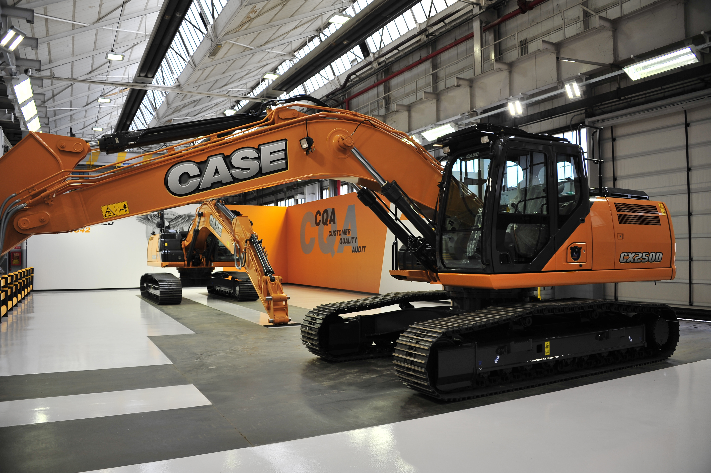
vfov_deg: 46.3
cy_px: 236
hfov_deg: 65.5
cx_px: 356
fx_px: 553
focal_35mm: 28
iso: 200
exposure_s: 1/80
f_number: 4.5
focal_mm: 28
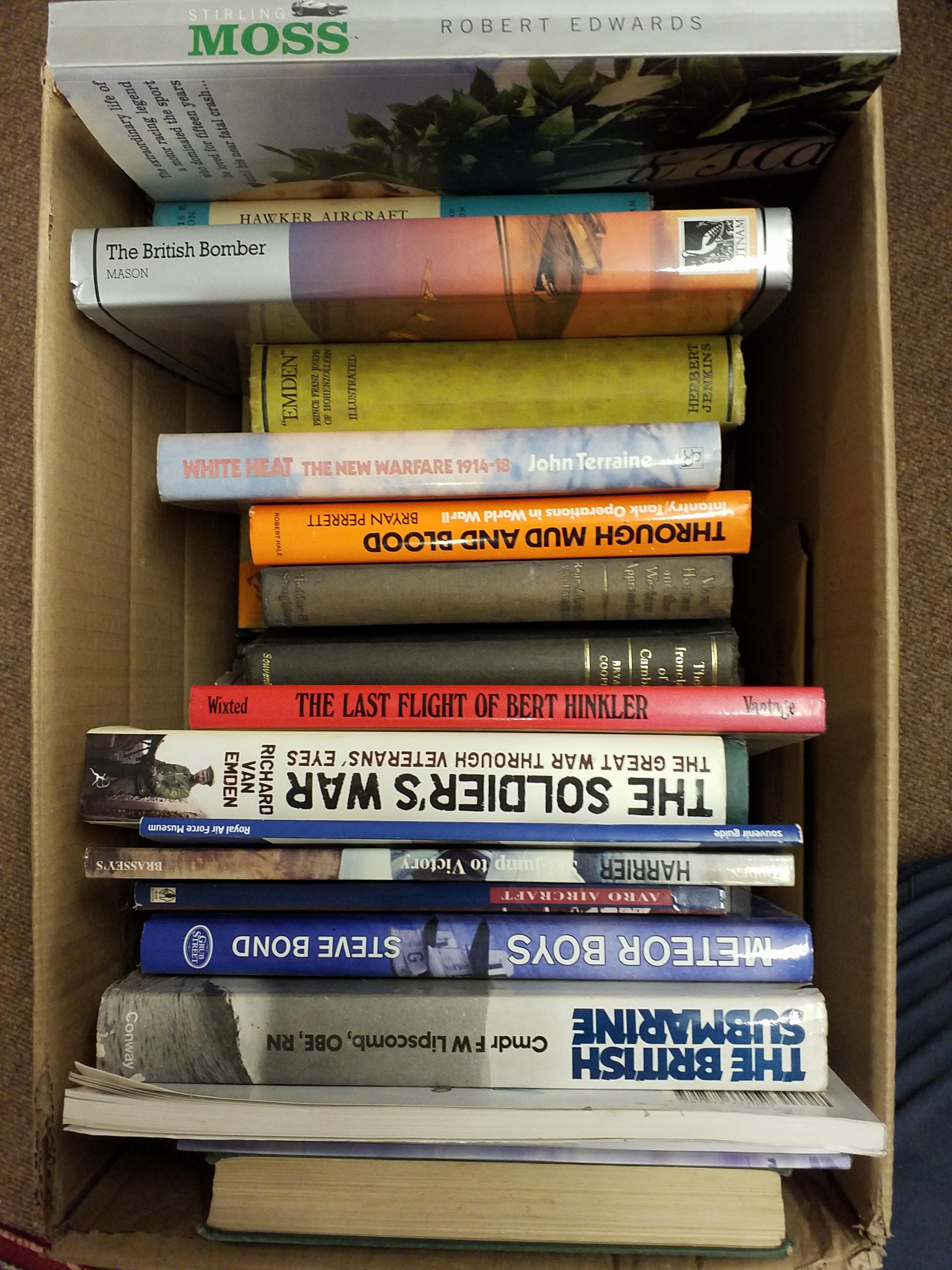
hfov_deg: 51.4
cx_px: 476
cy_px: 635
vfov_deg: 65.3
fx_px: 990
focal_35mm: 27
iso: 250
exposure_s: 1/33
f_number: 1.9
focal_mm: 3.6
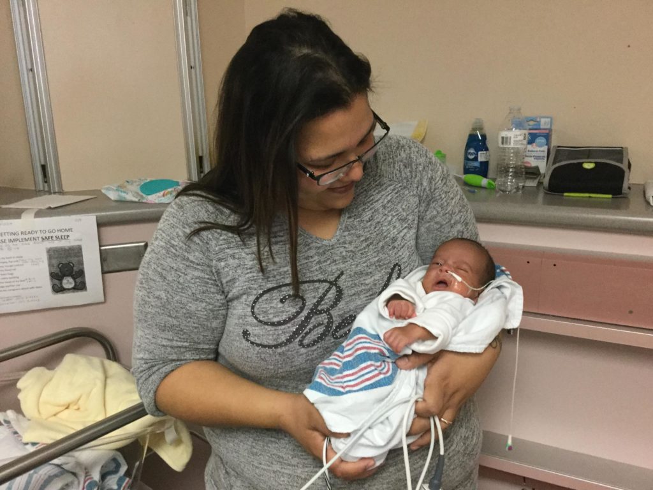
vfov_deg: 45.4
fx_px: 585
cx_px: 326
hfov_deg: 58.4
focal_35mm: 31
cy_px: 245
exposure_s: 1/30
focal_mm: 3.3
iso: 160
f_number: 2.4
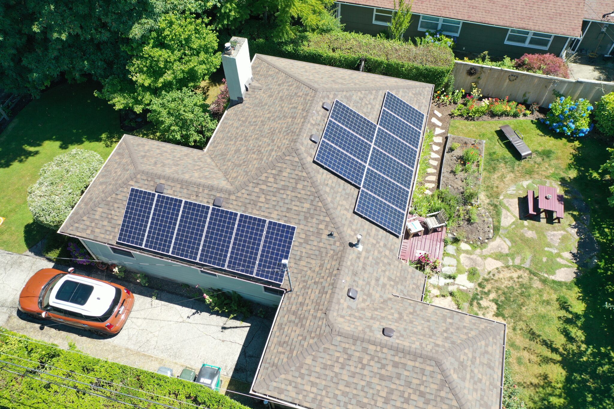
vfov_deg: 46.4
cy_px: 204
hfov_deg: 65.5
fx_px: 477
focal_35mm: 28
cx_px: 307
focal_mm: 10.26
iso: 100
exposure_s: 1/50
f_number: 3.2
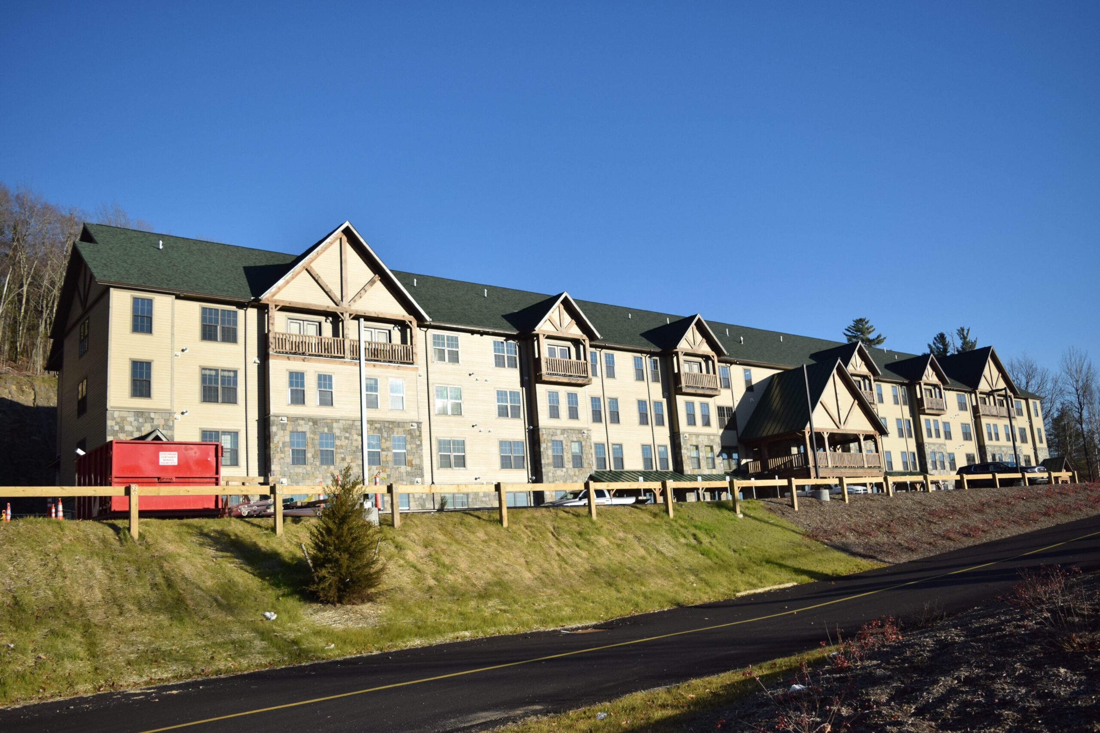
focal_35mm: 30
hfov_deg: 61.9
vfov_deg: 43.6
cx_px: 550
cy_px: 366
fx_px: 917
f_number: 3.8
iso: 400
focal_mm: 20
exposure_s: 1/4000
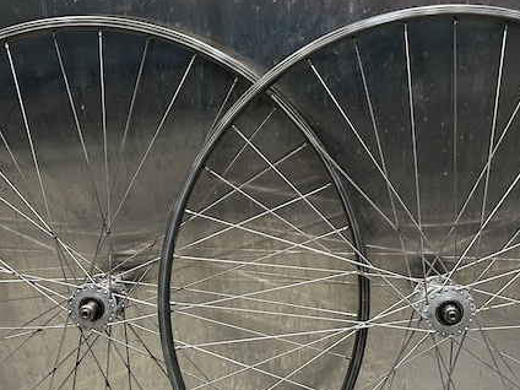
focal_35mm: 49
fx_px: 736
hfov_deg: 38.9
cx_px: 273
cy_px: 275
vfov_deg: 29.4
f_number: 1.5
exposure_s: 1/60
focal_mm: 5.7
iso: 320
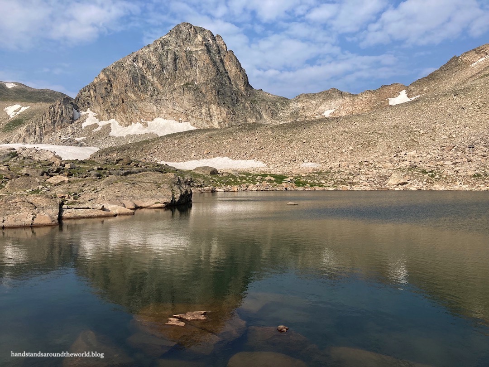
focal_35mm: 28
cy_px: 184
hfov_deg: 63.4
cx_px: 244
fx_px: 396
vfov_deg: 49.7
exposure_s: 1/2433
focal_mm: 3.99
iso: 20
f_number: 1.8
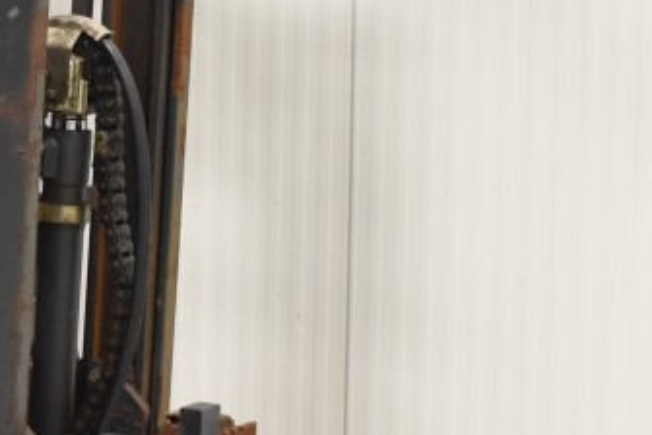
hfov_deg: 13.2
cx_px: -184
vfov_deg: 9.1
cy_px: 134
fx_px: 2716
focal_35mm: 150
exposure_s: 1/15
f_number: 6.3
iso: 1000
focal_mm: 28
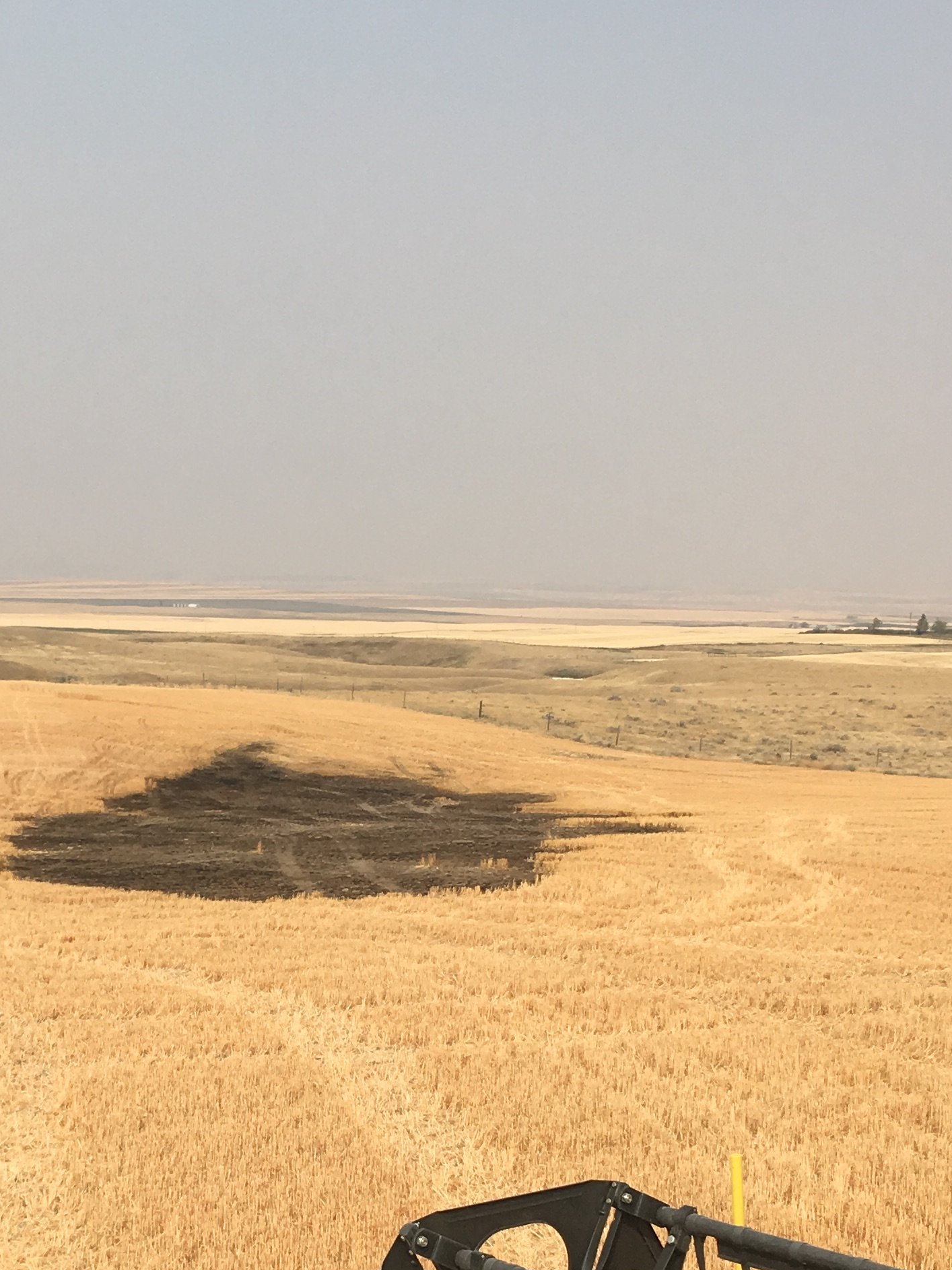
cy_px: 819
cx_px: 209
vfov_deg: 31.0
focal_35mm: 62
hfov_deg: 23.3
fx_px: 2274
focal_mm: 4.15
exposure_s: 1/2404
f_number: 2.2
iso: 25
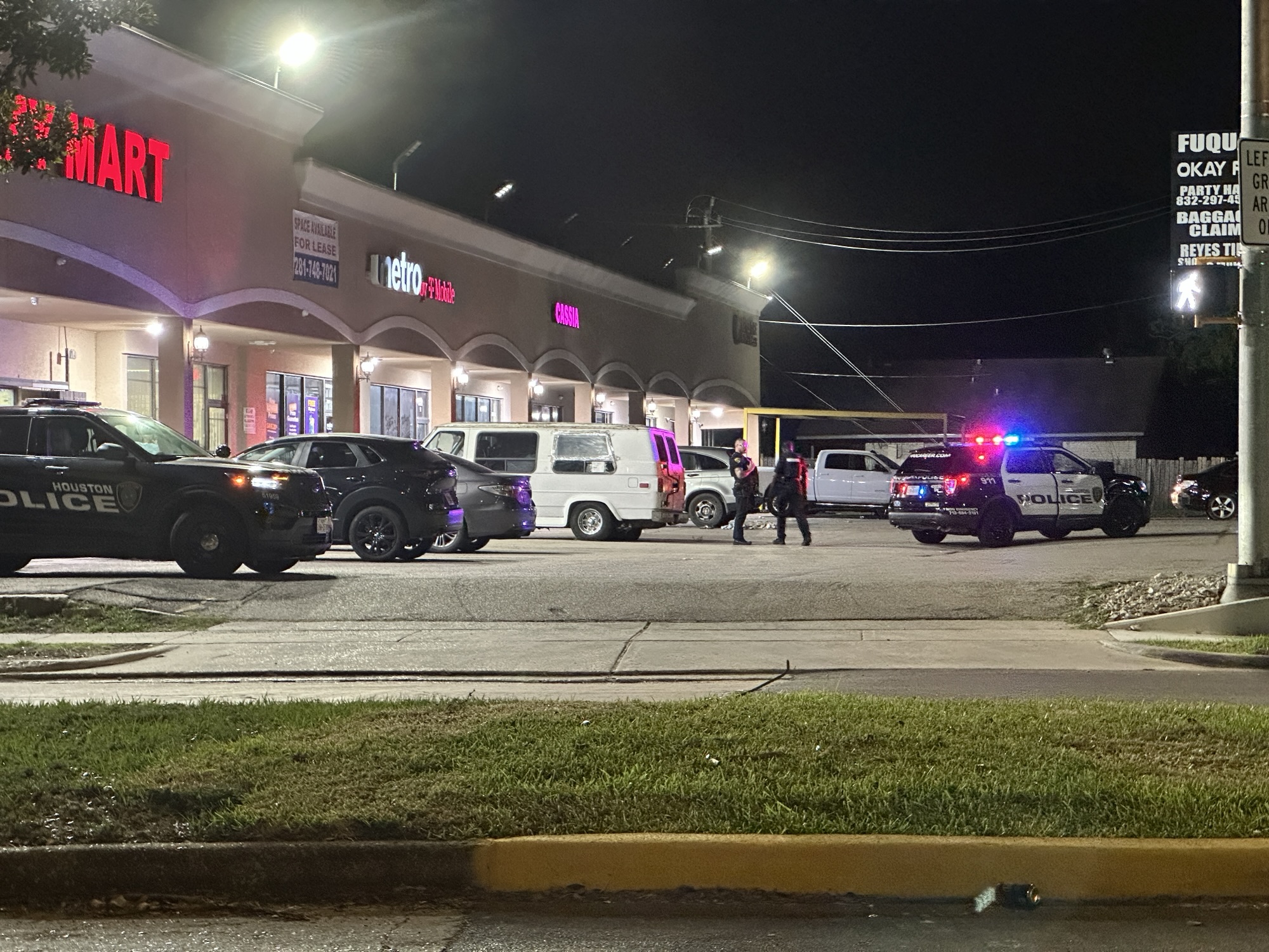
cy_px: 476
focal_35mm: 77
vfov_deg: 19.1
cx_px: 634
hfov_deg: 25.3
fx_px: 2823
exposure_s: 1/30
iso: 1250
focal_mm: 9
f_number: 2.8
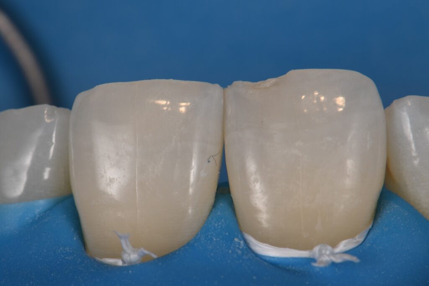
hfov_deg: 13.1
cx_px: 214
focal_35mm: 157
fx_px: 1870
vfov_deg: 8.7
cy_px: 143
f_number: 32
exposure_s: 1/160
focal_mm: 105
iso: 200
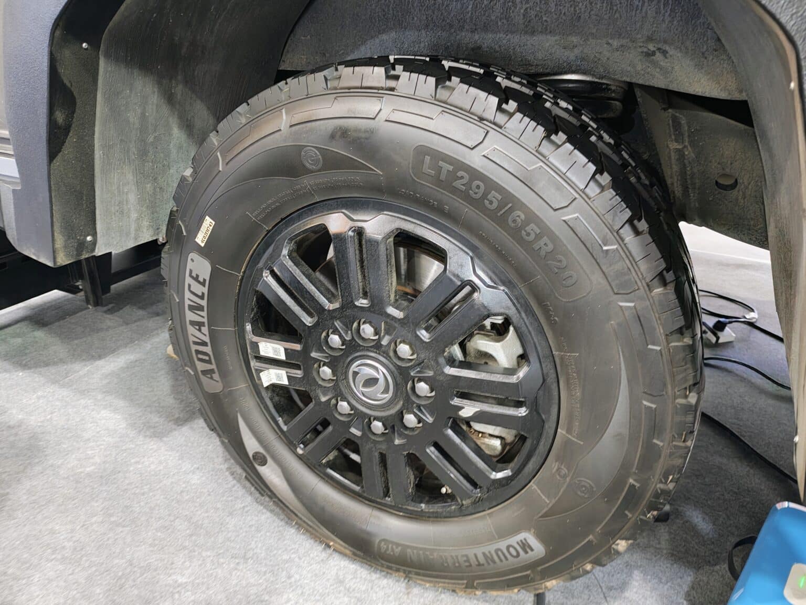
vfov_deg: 58.9
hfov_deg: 73.9
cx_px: 403
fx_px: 536
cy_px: 302
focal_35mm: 23
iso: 2875
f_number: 1.6
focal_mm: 6.57
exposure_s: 1/50
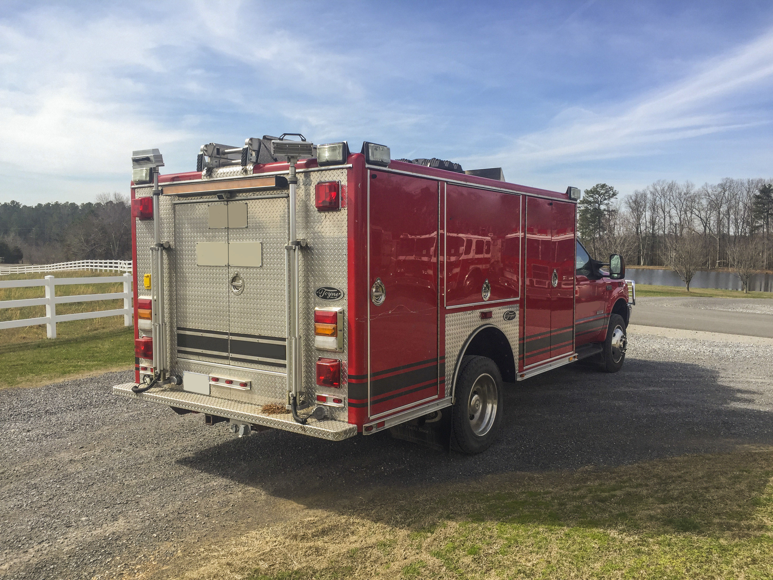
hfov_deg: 61.7
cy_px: 290
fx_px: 648
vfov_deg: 48.2
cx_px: 386
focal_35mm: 29
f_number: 2.2
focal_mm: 4.15
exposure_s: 1/1250
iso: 32
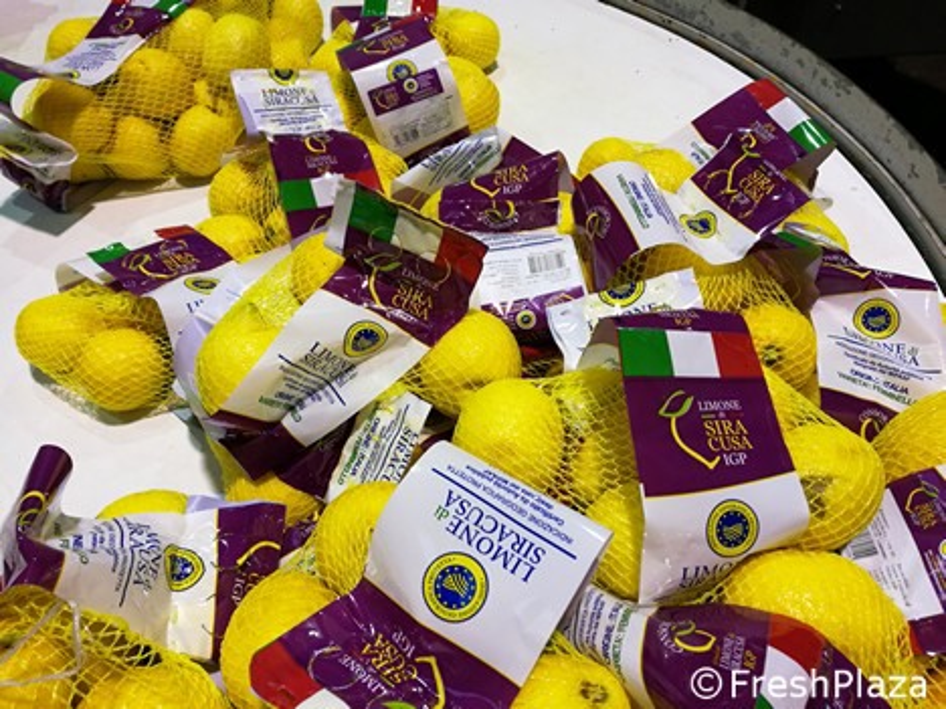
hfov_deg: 65.3
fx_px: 738
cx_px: 473
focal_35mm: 27
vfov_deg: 51.4
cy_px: 354
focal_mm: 4.5
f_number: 2.2
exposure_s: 1/33.3
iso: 160
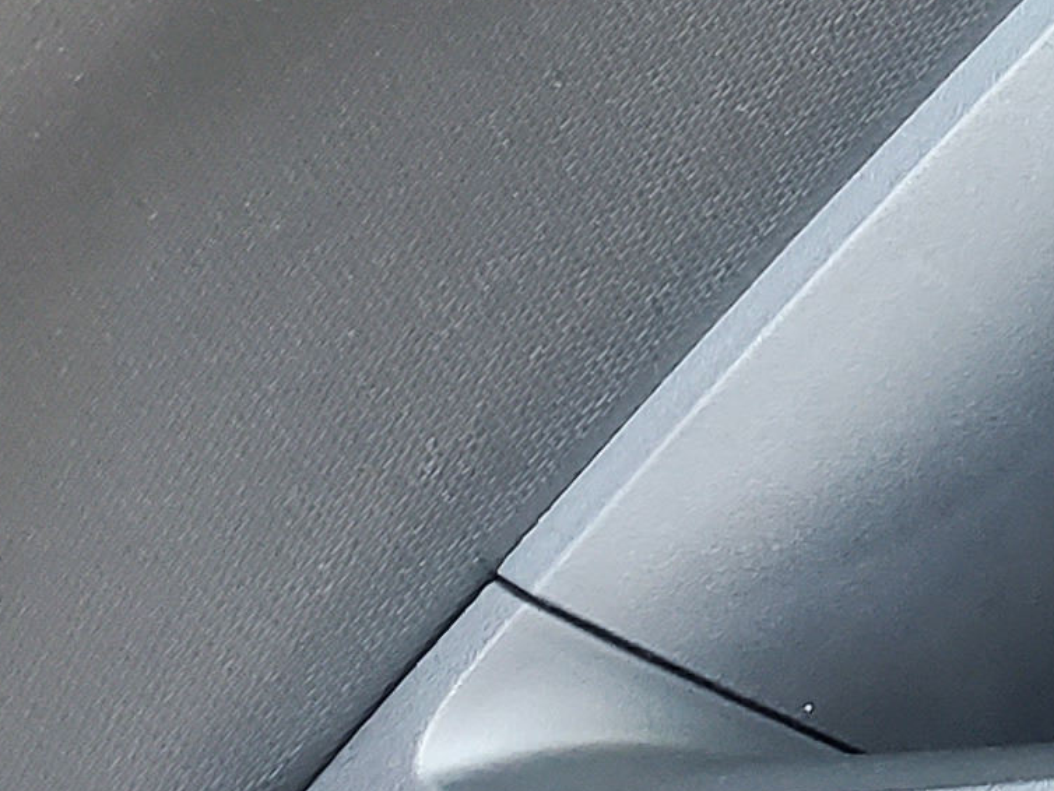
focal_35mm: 139
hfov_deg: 12.9
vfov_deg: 9.4
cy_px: -1182
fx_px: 4234
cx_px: 1903
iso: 250
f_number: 2.4
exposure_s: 1/120
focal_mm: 4.3
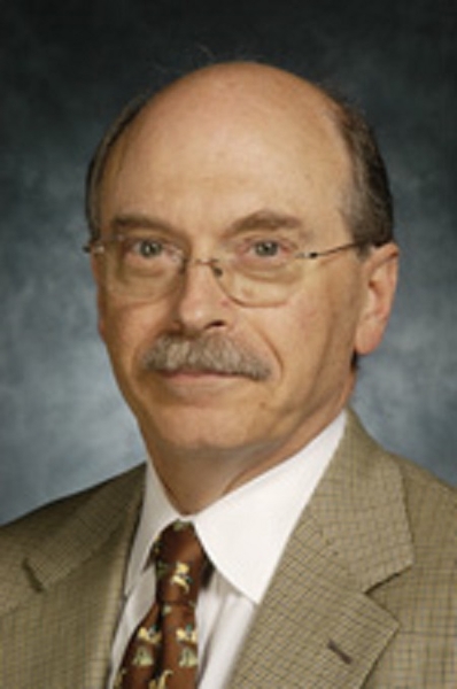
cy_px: 344
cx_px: 228
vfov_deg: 13.4
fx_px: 2923
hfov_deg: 8.9
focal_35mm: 153
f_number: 18
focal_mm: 102
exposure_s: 1/60
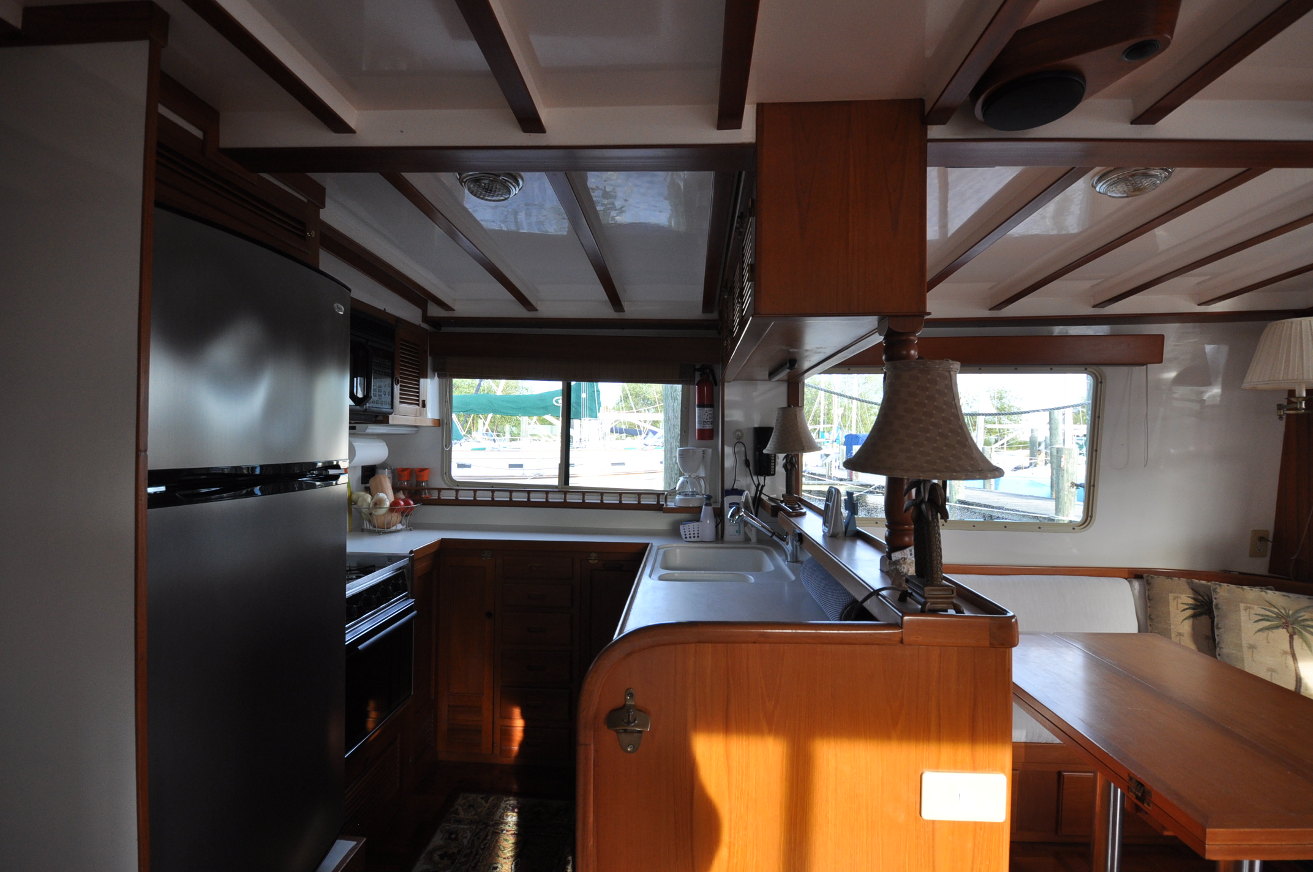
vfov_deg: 77.2
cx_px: 656
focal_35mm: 15
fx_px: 546
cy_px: 436
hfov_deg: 100.5
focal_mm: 10
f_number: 5
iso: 400
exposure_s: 1/100
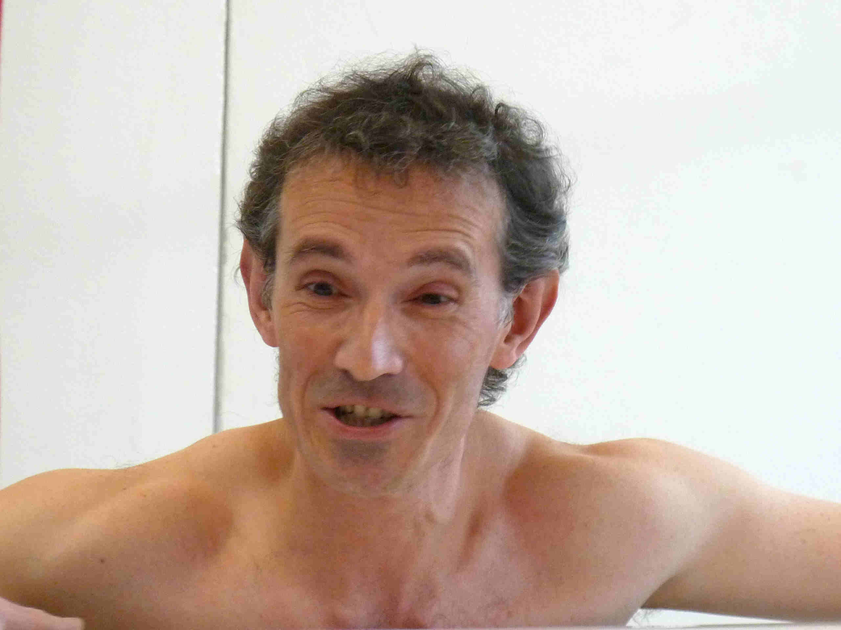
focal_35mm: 335
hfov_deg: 5.9
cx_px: 420
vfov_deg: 4.4
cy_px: 315
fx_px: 8139
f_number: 3.7
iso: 320
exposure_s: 1/60
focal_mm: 41.9
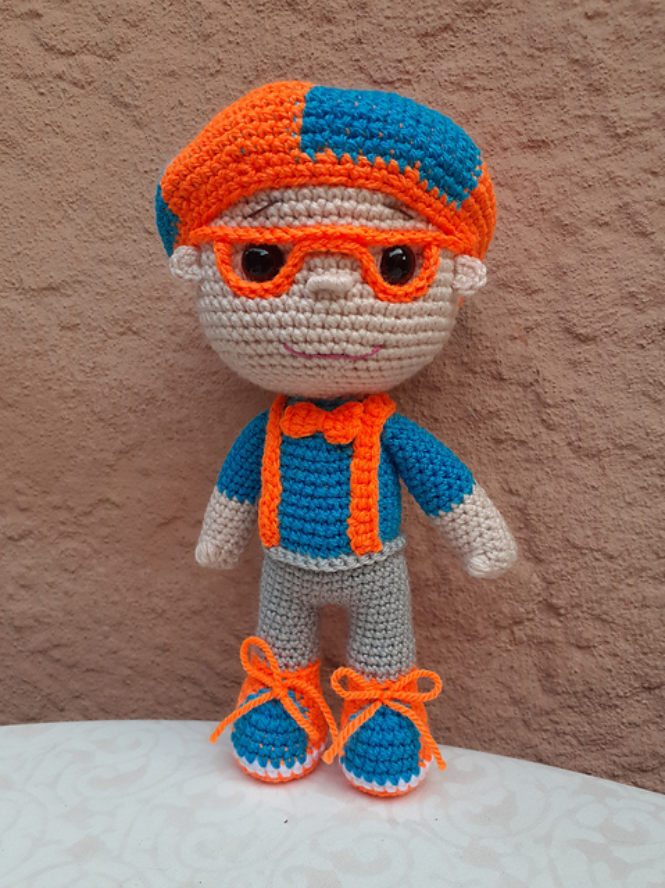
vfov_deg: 65.4
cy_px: 444
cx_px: 332
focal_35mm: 27
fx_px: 693
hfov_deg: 51.3
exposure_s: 1/100
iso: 40
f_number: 1.9
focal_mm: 3.6
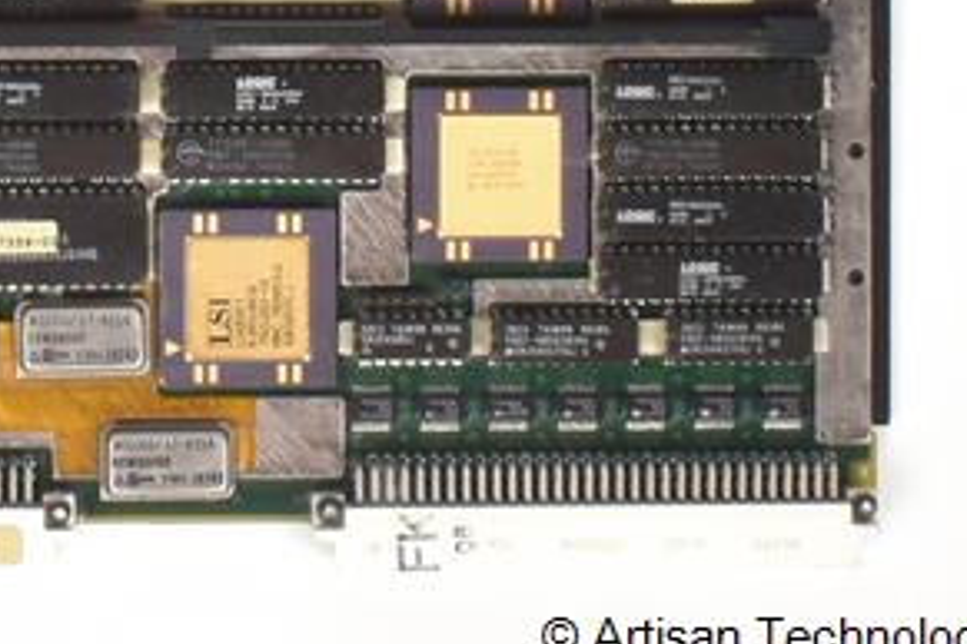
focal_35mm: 71
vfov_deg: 18.7
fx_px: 1908
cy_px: 7
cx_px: 189
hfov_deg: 27.8
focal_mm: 23
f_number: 16
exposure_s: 1/200
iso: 250
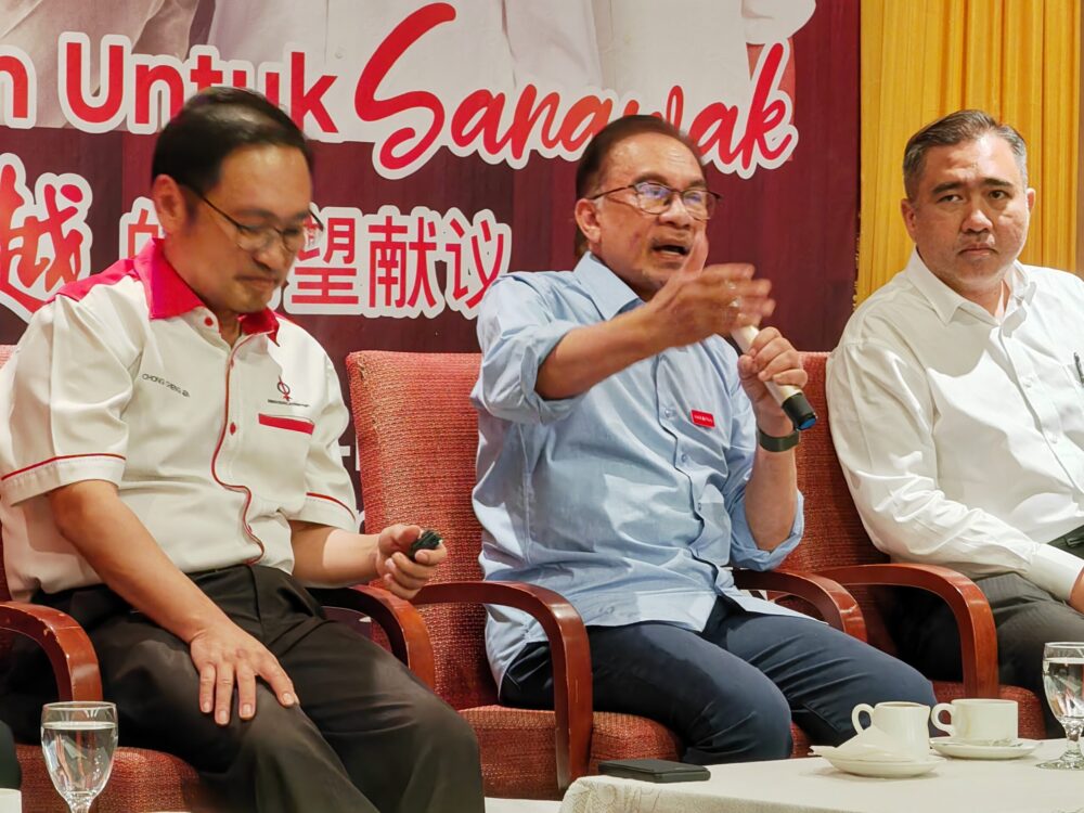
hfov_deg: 13.7
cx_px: 542
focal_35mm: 144
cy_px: 406
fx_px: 4509
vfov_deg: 10.3
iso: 2388
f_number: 3.5
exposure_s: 1/25
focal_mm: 16.85
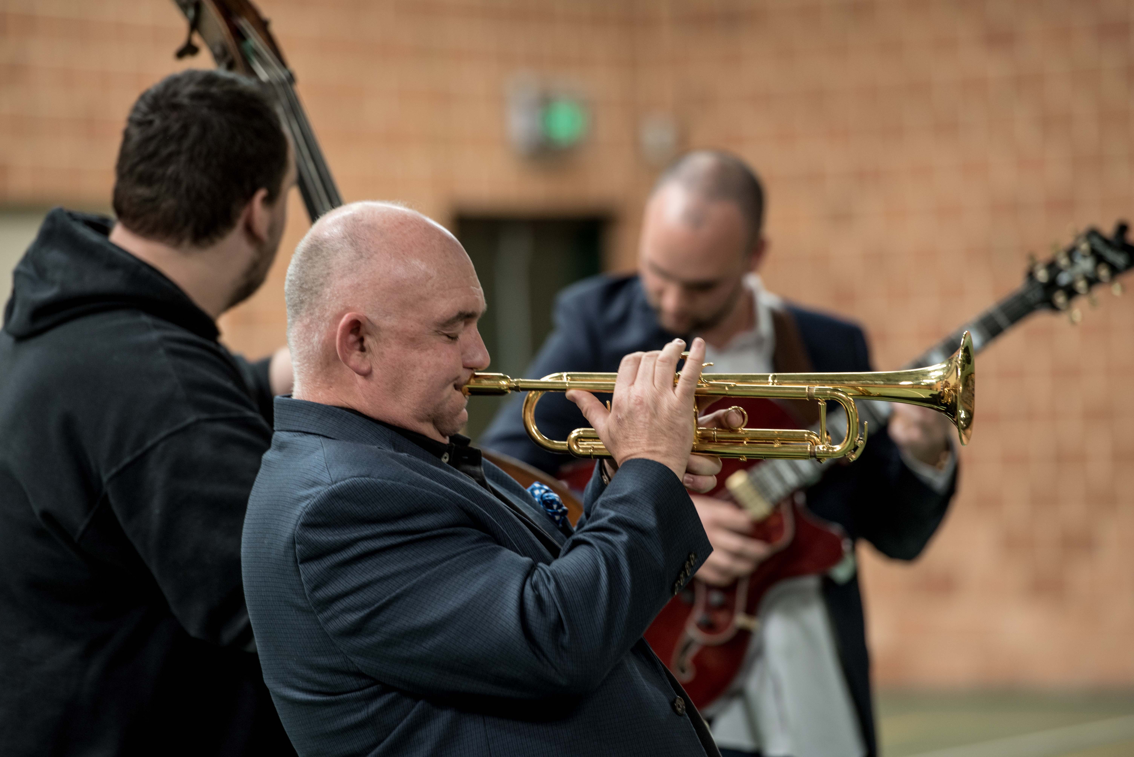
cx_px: 567
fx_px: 6145
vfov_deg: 7.0
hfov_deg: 10.5
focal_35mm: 195
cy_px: 378
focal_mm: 195
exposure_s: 1/80
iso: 800
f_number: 3.5
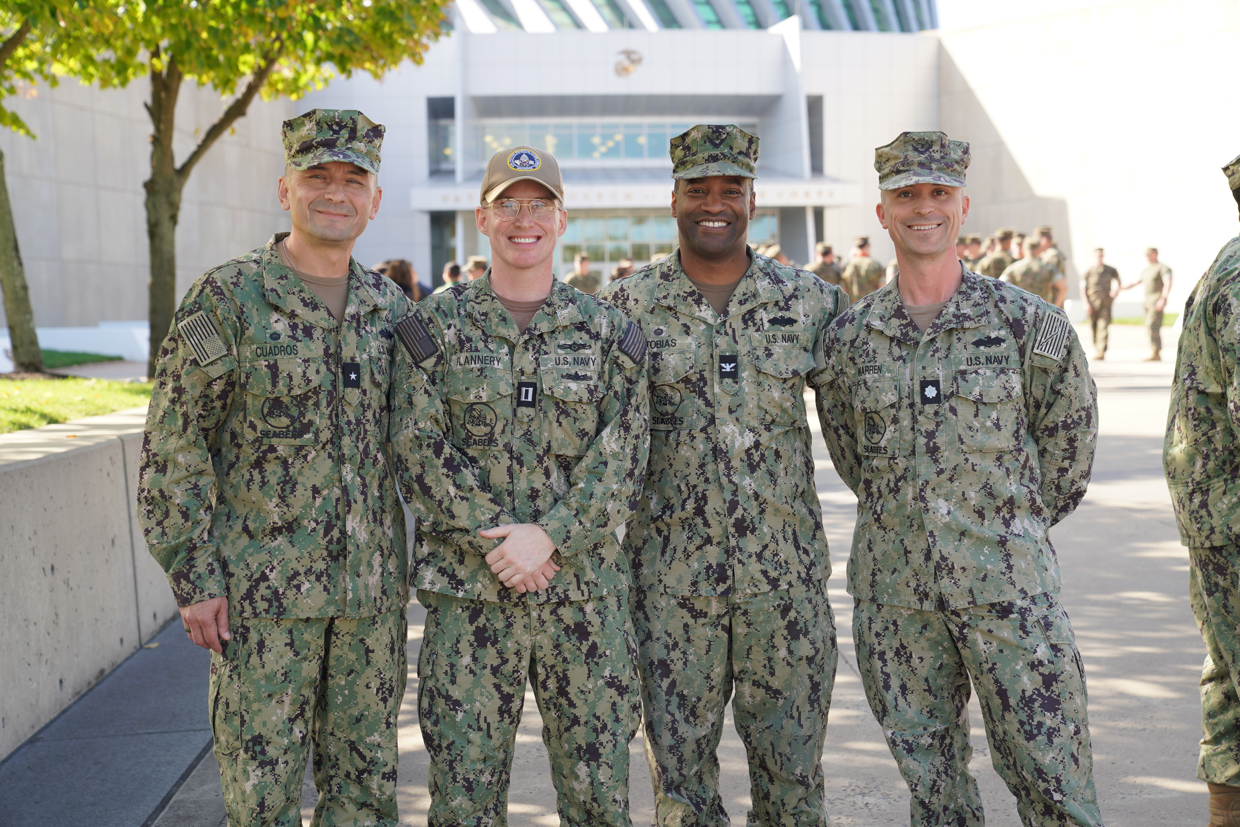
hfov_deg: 37.5
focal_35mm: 53
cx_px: 620
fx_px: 1825
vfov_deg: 25.5
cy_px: 414
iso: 100
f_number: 4
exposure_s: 1/160
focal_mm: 53
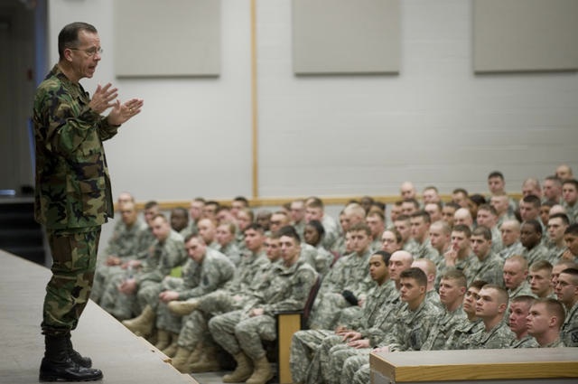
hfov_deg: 14.7
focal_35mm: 140
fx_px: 2245
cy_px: 192
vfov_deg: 9.8
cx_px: 289
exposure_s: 1/60
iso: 1250
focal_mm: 140
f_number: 2.8
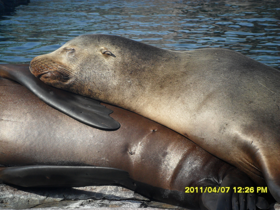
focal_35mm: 135
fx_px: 1092
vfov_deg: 11.0
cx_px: 140
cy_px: 105
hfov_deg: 14.6
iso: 100
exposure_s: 1/250
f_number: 5.9
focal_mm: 24.5
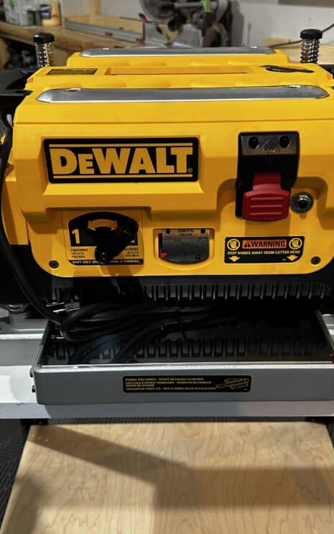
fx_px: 510
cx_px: 172
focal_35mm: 35
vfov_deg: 55.3
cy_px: 261
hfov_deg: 36.3
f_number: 1.78
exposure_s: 1/60
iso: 320
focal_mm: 6.86
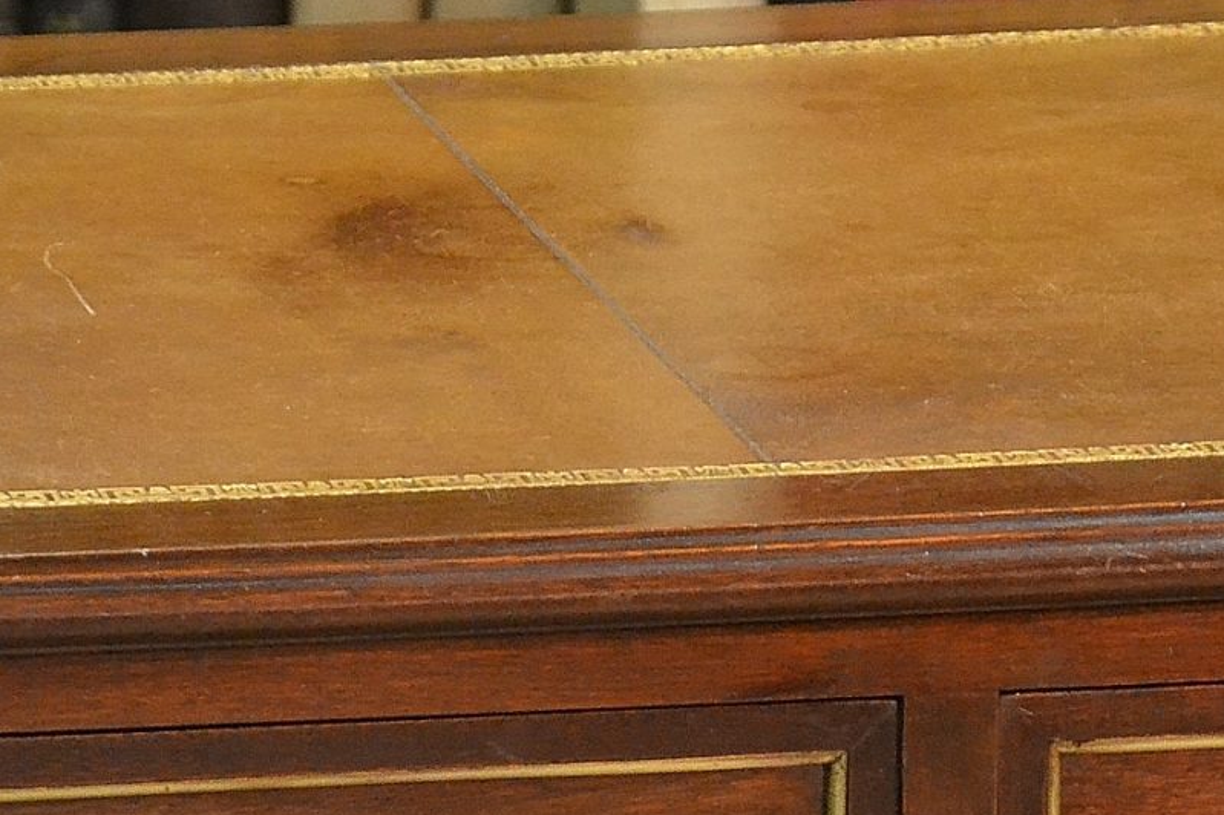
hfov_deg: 5.5
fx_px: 12812
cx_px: 355
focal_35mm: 377
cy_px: 837
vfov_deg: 3.6
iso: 3200
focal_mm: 98
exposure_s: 1/25
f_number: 5.6
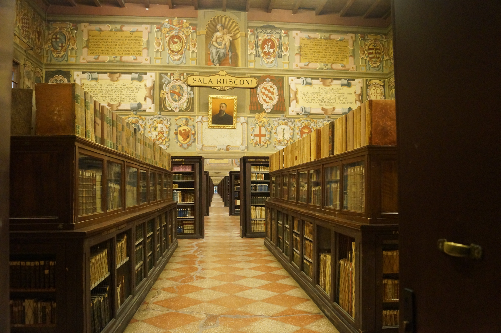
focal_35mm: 27
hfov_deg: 67.4
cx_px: 250
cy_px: 166
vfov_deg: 47.8
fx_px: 375
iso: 3200
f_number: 3.5
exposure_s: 1/20
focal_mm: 18
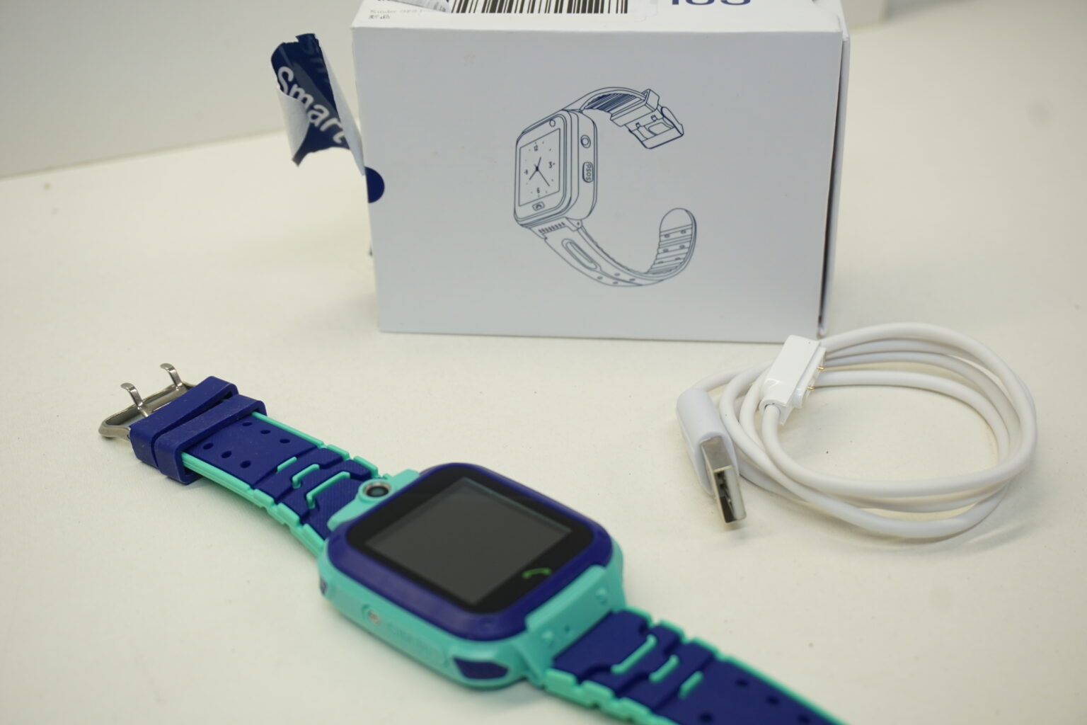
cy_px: 362
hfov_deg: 38.9
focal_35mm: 51
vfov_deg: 26.5
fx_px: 1540
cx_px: 544
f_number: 5
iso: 400
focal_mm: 34
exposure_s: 1/60
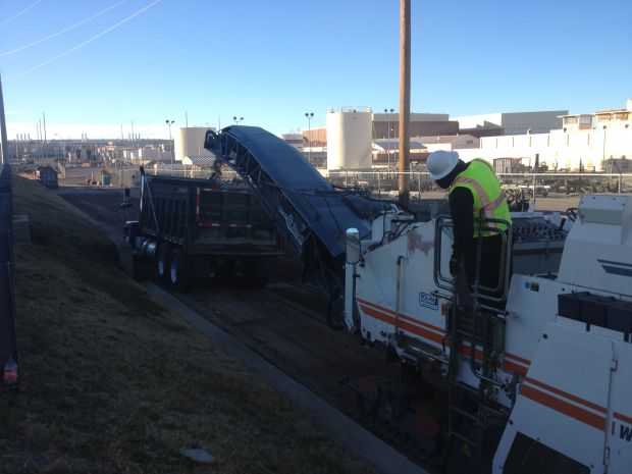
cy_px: 237
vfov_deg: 40.7
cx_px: 316
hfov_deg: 52.6
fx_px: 639
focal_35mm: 35
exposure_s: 1/746
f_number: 2.4
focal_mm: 4.28
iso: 50
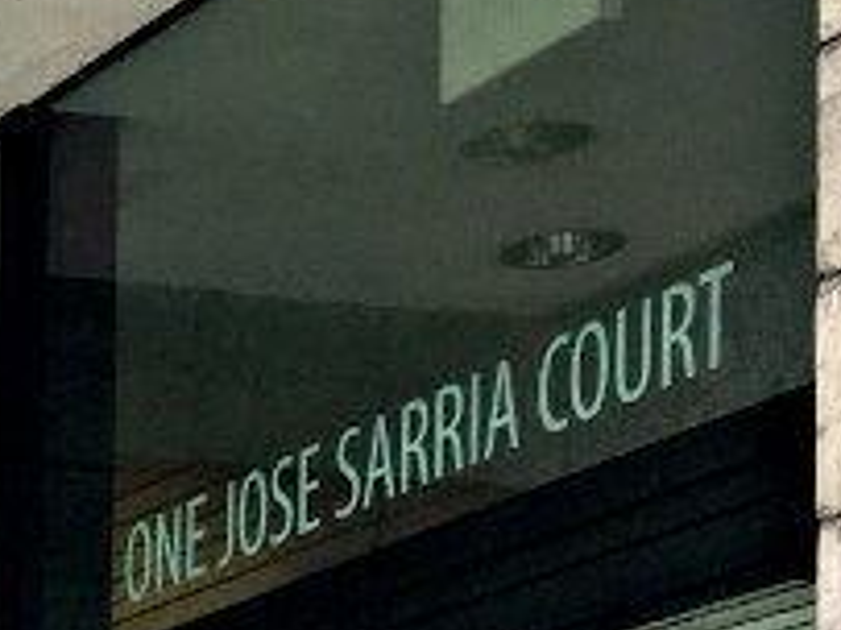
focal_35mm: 137
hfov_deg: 12.4
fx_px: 3326
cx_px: -928
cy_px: 1426
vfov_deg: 9.7
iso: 25
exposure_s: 1/217
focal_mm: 4.15
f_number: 2.2
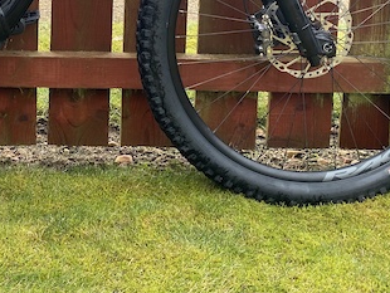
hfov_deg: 27.9
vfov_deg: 20.7
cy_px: -48
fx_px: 755
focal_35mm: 67
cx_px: 42
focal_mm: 4.25
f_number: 1.8
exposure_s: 1/121
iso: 40
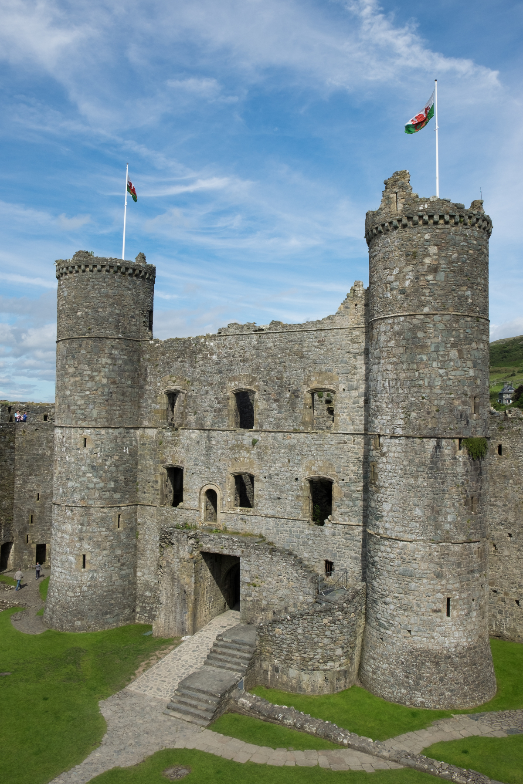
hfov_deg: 47.9
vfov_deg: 67.4
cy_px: 392
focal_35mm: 27
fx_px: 588
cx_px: 262
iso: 200
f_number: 13
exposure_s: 1/180
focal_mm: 18
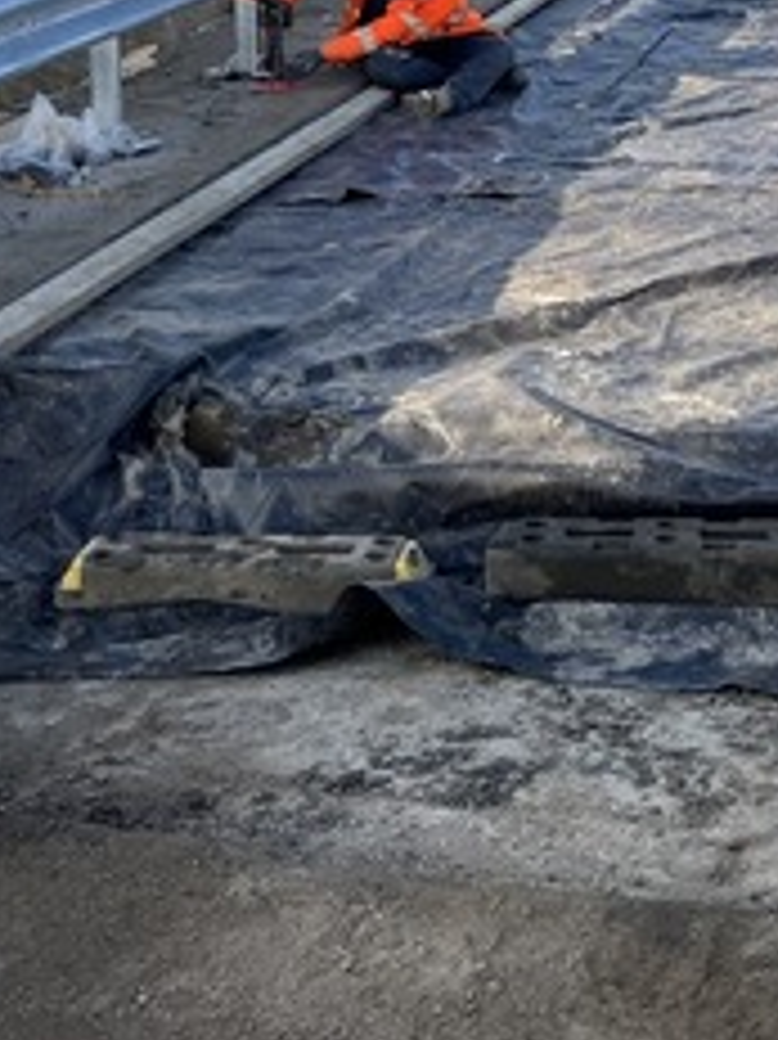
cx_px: 742
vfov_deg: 27.6
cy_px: 214
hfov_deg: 20.7
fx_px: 2070
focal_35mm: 69
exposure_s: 1/917
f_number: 1.8
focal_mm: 3.99
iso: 32
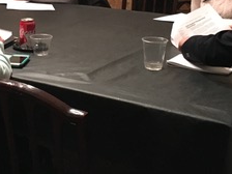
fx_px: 556
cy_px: 18
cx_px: -3
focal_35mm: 83
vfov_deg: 17.5
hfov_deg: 22.6
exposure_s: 1/15
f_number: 2.2
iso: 250
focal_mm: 4.15
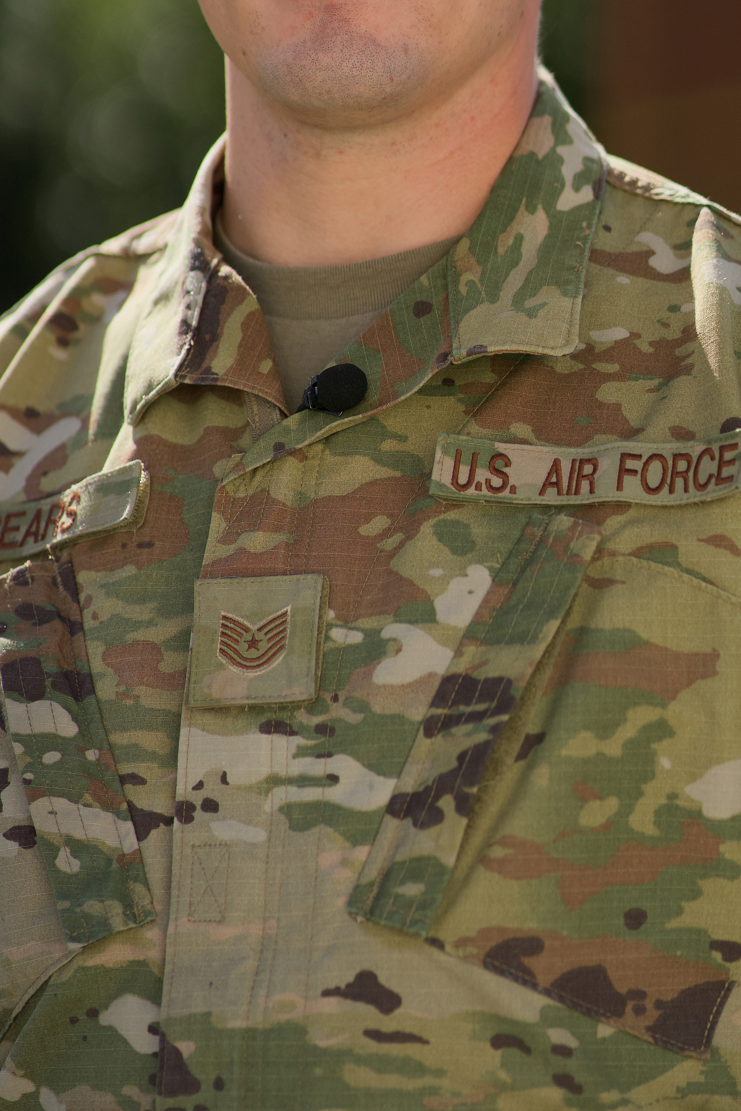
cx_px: 352
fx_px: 4507
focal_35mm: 146
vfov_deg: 14.0
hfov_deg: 9.4
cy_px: 328
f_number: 2.2
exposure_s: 1/8000
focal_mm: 85
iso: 100
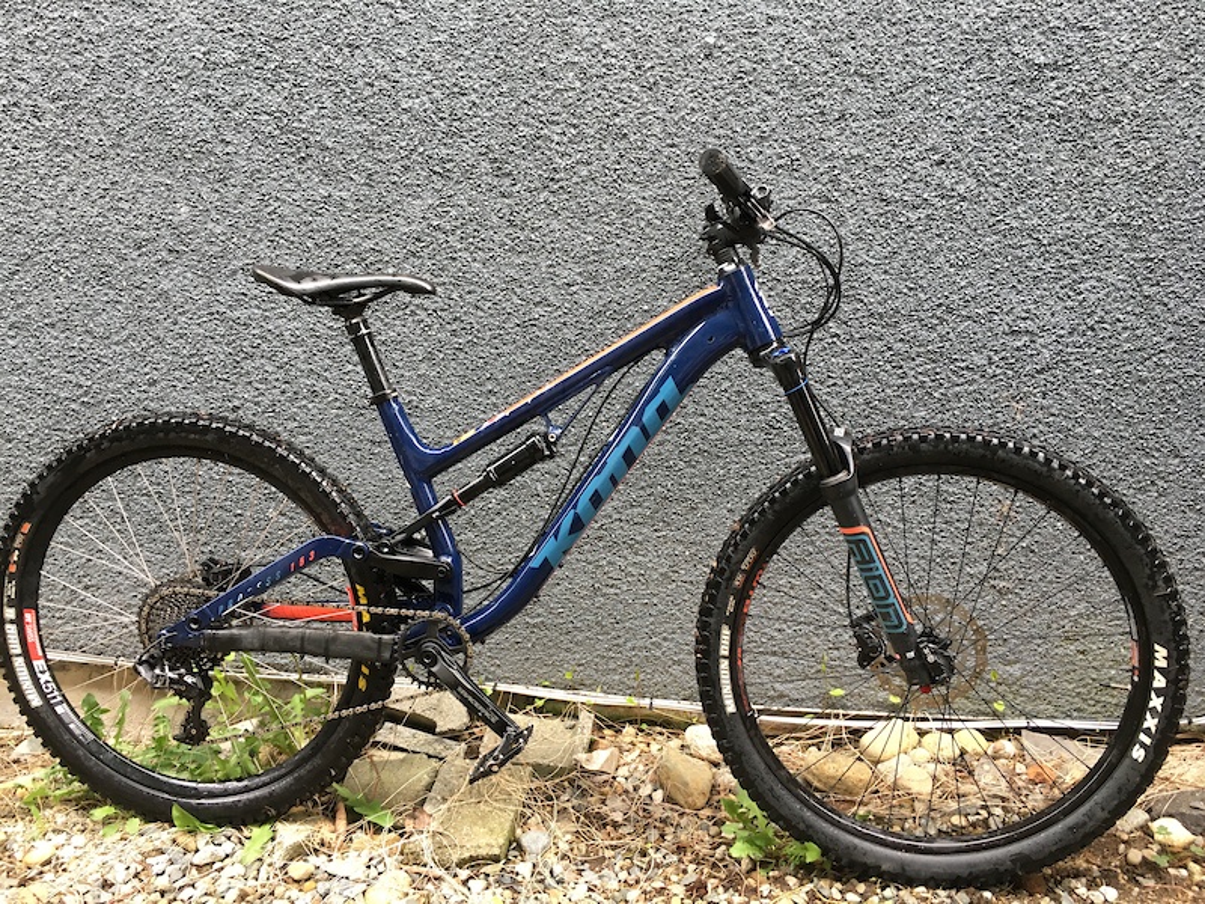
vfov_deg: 48.2
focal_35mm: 29
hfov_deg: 61.7
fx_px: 1010
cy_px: 452
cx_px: 602
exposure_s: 1/30
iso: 64
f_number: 2.2
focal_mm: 4.15
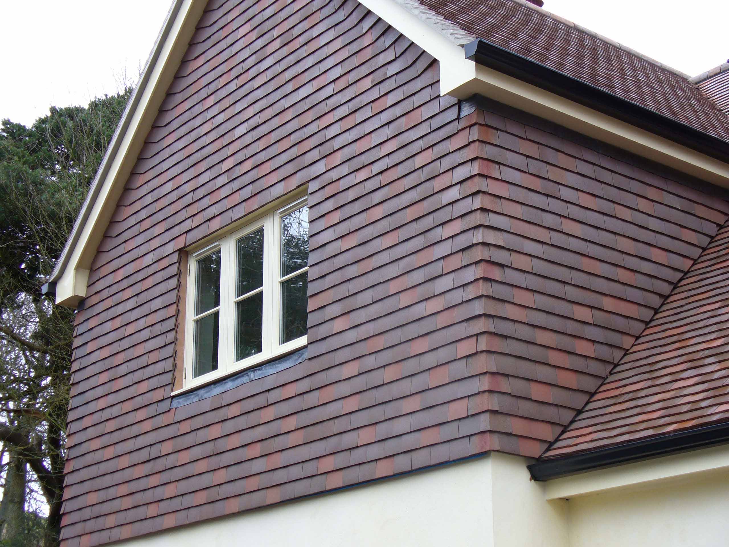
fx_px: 1264
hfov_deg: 32.2
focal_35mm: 60
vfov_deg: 24.4
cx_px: 364
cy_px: 274
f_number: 3.1
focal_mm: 9.9
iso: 80
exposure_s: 1/160
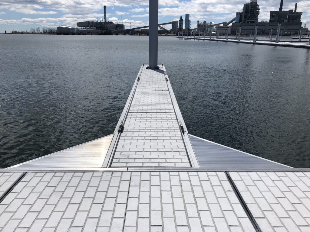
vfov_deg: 49.7
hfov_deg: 63.4
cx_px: 155
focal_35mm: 28
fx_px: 251
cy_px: 116
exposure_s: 1/5348
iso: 25
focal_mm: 3.99
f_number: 1.8
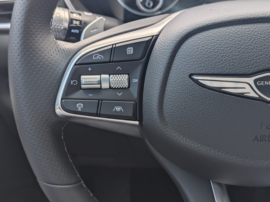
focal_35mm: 48
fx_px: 374
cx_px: 135
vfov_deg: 30.3
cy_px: 101
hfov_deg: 39.7
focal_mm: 6.81
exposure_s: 1/350
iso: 47
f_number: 1.85
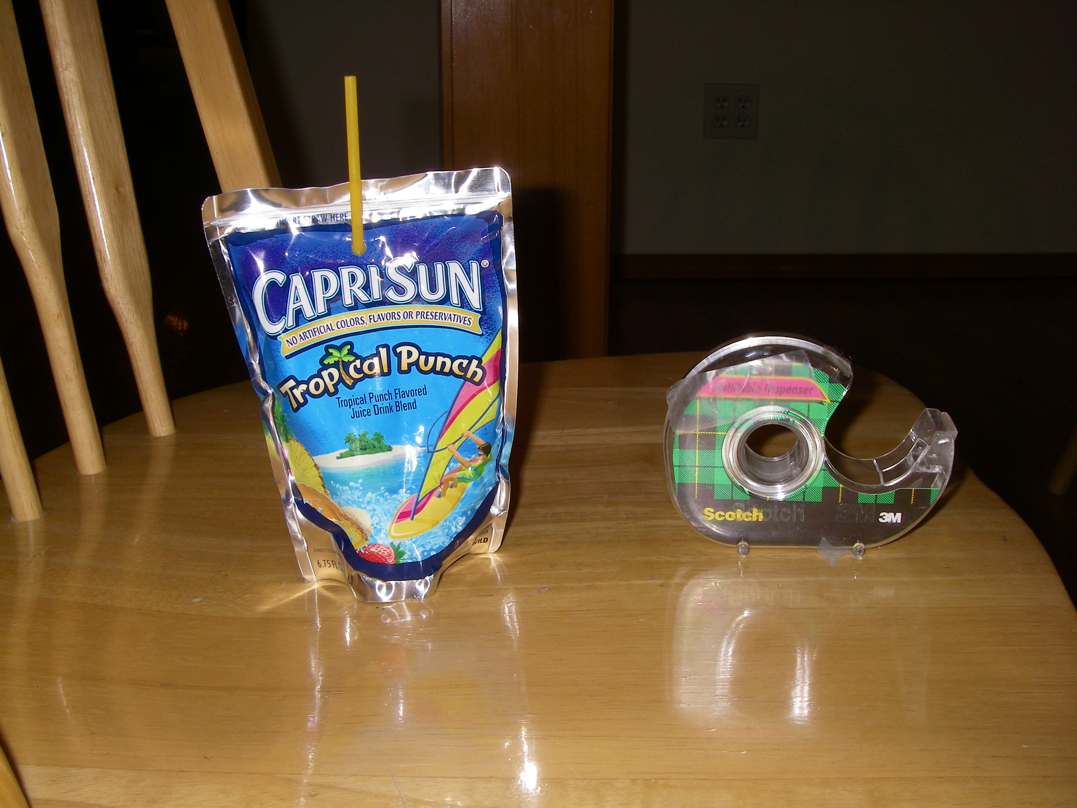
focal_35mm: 38
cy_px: 404
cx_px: 538
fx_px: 1182
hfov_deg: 49.0
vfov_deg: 37.7
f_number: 6.6
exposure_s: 1/40
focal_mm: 6.3
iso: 64
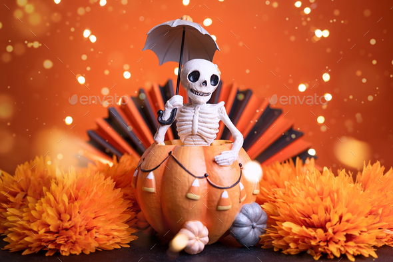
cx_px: 196
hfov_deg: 36.3
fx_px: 600
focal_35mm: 55
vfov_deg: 24.6
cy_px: 131
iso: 100
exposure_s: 1/10
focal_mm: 55
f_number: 2.5
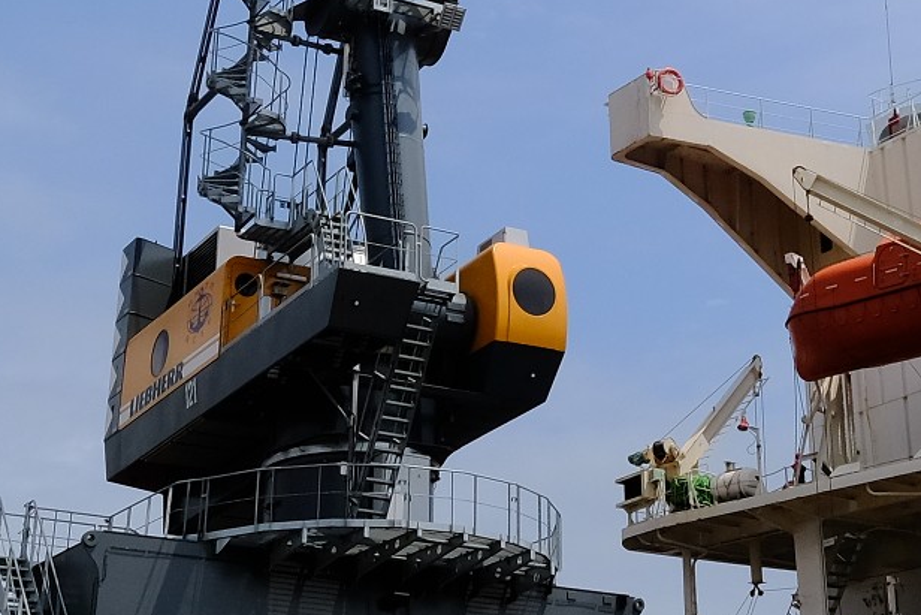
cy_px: 39
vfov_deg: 18.3
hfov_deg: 27.2
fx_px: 1868
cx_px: 727
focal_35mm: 73
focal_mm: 10
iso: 400
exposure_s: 1/1100
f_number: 8
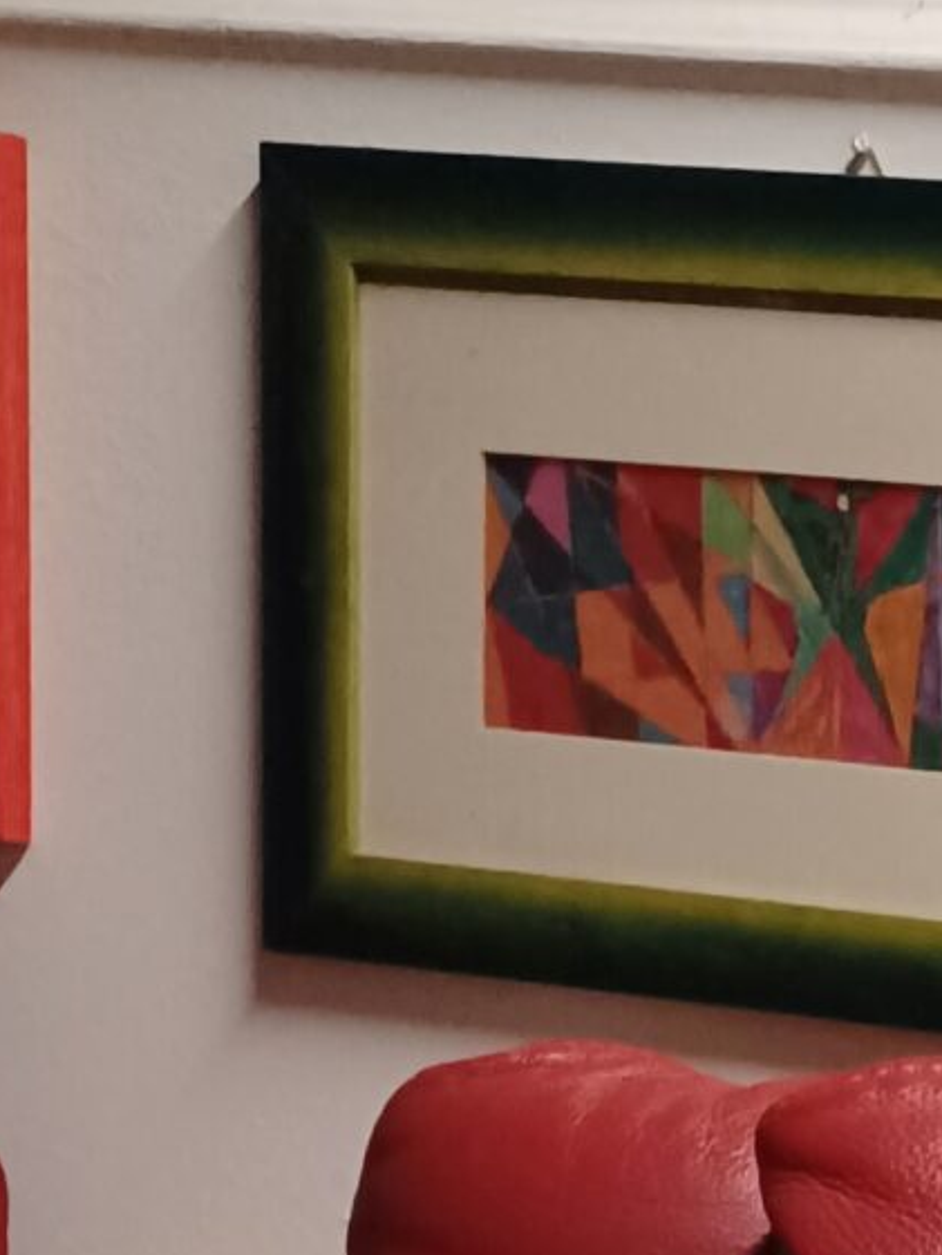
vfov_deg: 15.6
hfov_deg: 11.6
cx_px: 1947
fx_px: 4135
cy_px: 2022
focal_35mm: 114
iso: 800
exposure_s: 1/25
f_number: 1.8
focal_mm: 4.6
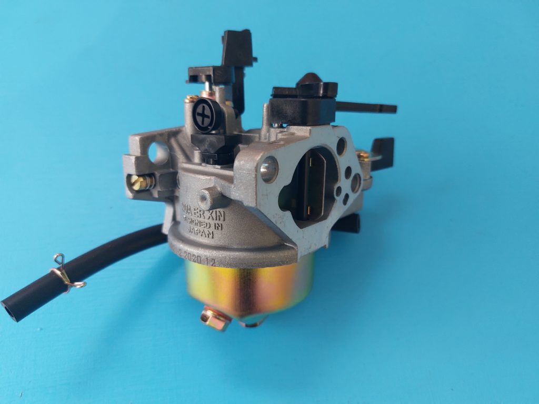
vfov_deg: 56.8
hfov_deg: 71.6
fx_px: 374
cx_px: 270
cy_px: 202
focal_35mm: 24
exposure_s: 1/50
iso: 320
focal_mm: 5.23
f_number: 1.8
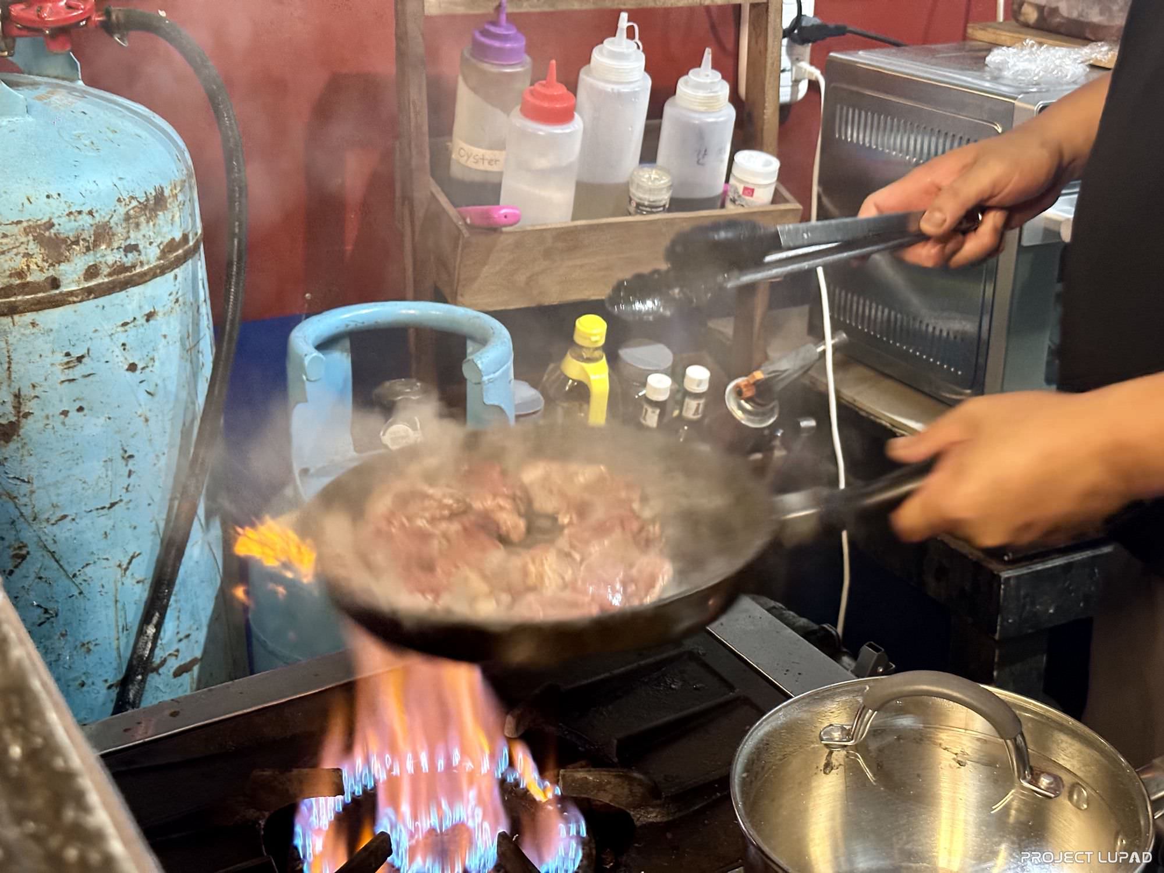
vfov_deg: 30.3
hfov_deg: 39.7
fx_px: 1614
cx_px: 582
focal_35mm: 48
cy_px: 436
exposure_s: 1/30
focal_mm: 6.86
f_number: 1.78
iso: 500
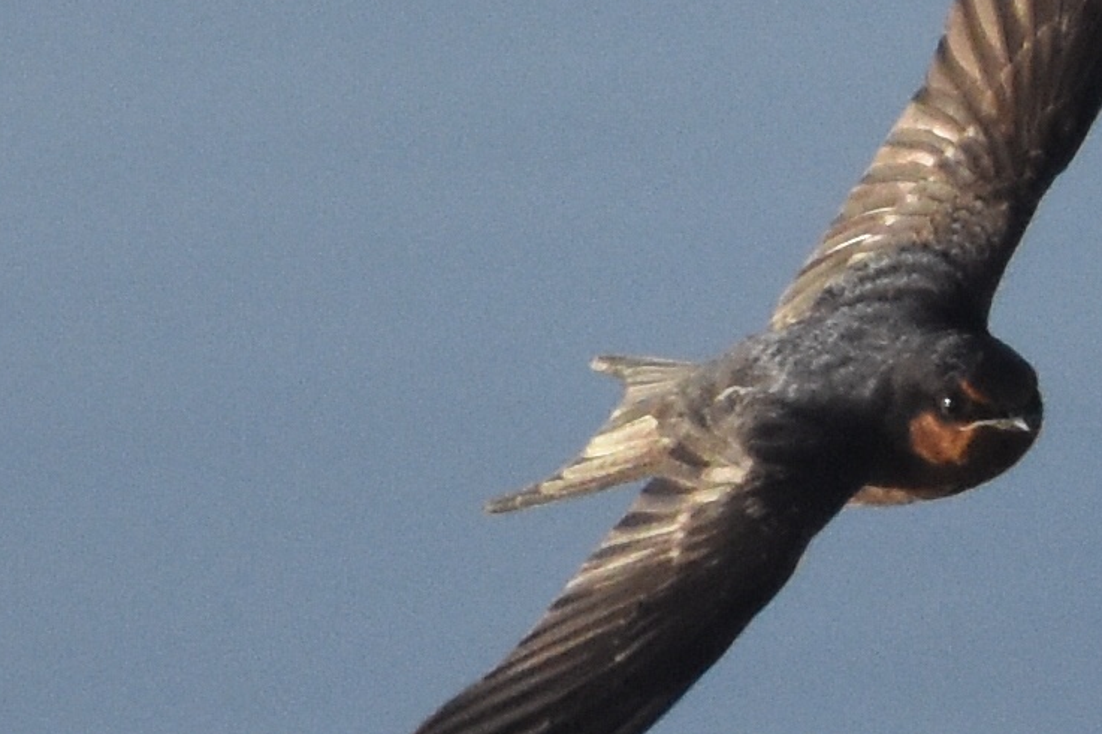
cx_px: 944
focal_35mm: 425
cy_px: 253
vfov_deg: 3.2
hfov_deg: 4.8
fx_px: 13005
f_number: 10
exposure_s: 1/2500
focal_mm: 145
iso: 1600
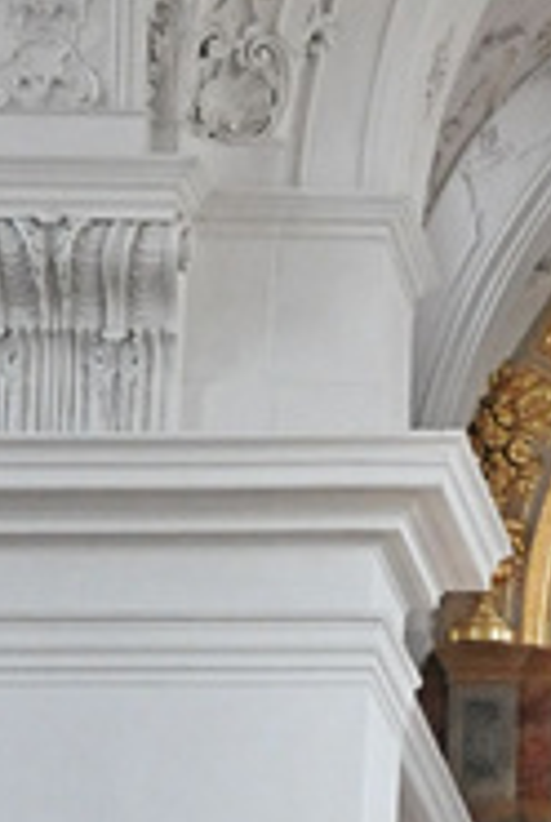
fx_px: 6997
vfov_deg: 6.7
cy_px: 315
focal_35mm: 306
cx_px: 1111
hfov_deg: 4.4
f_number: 5.6
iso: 1600
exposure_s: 1/125
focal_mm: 35
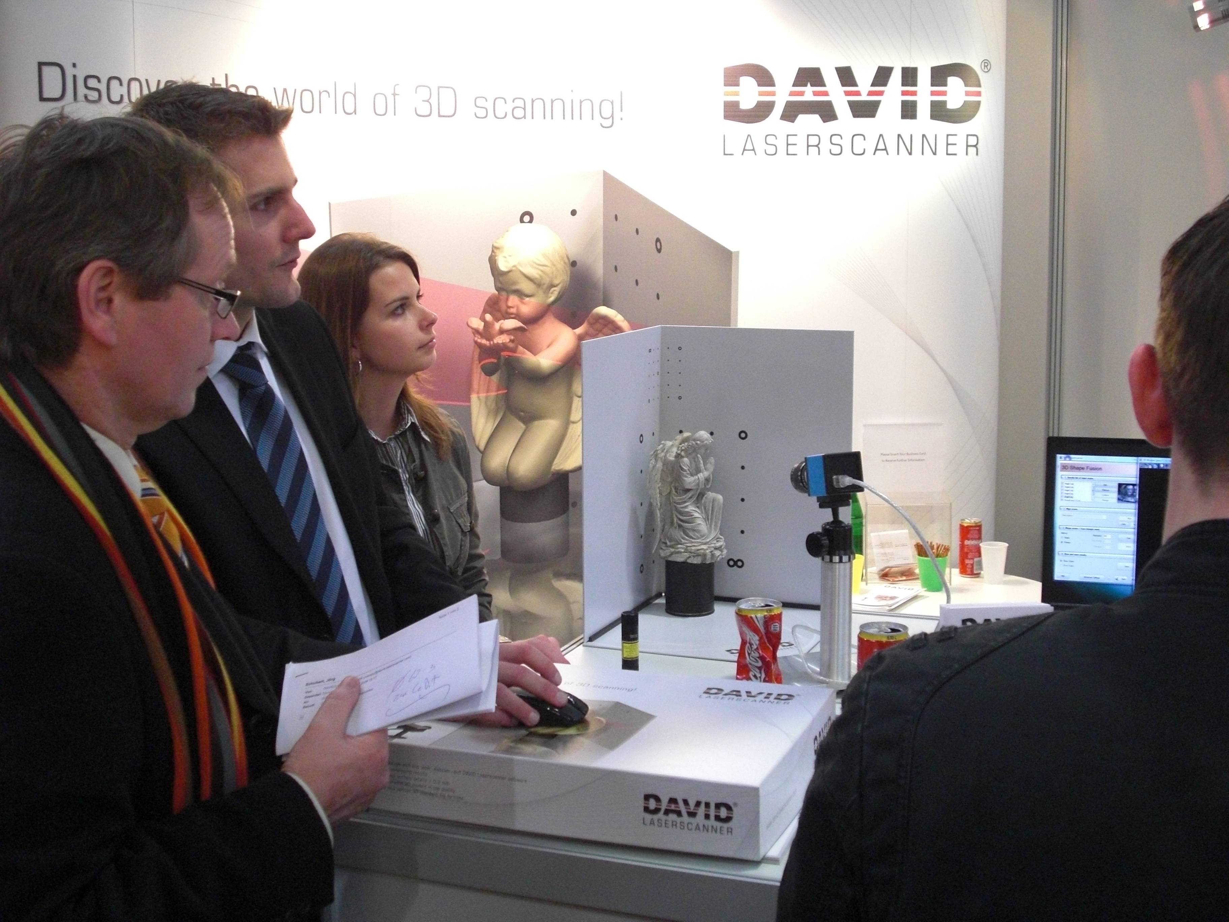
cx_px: 614
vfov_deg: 33.6
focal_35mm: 43
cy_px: 461
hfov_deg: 43.9
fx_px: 1527
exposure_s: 1/60
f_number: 3.1
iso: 400
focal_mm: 7.6
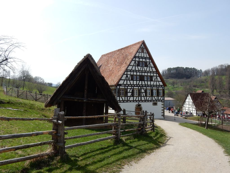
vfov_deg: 46.8
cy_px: 86
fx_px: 199
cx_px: 115
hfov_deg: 60.0
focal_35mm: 30
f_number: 4
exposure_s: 1/1000
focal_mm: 5.4
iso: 125
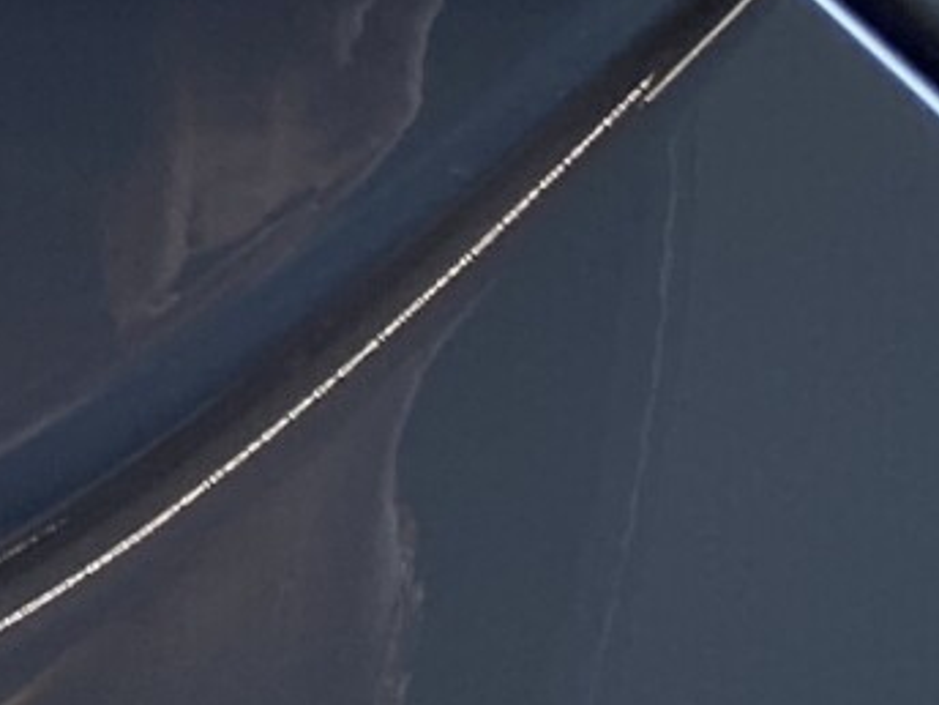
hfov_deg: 11.0
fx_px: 4205
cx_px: -1245
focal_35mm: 155
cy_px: -1164
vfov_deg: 8.5
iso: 40
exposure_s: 1/108
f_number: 1.8
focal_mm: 4.25
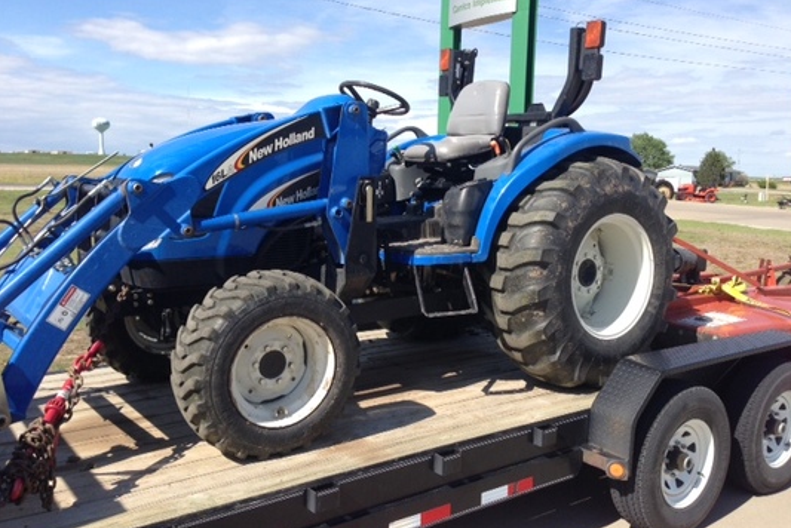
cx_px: 401
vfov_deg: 37.9
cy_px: 254
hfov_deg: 54.4
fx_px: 769
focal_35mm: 35
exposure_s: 1/1130
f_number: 2.4
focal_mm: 4.13
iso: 50
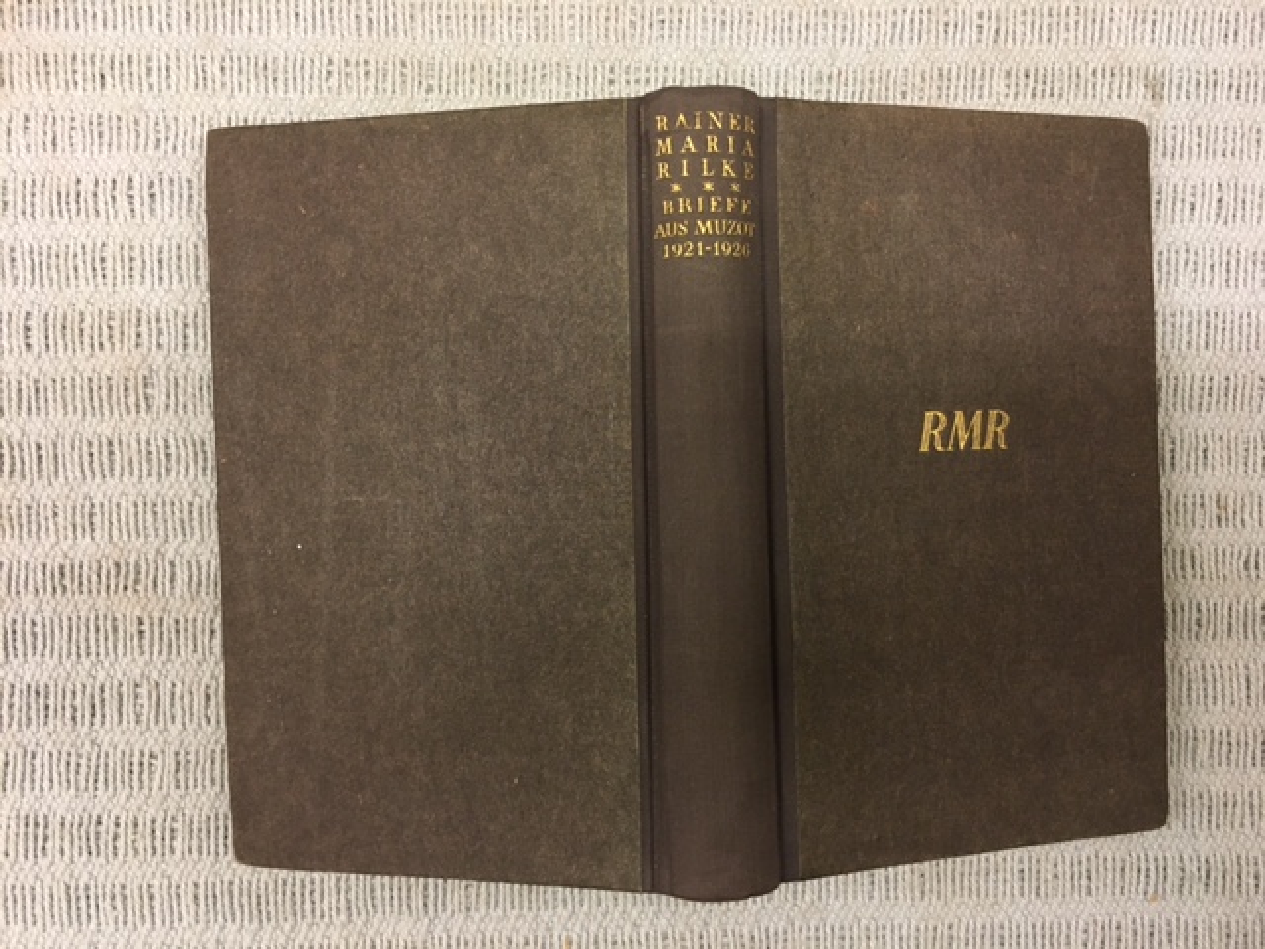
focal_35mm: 29
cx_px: 632
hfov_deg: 61.7
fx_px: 1060
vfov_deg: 48.2
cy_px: 474
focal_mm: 4.15
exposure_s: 1/33
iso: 125
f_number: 2.2
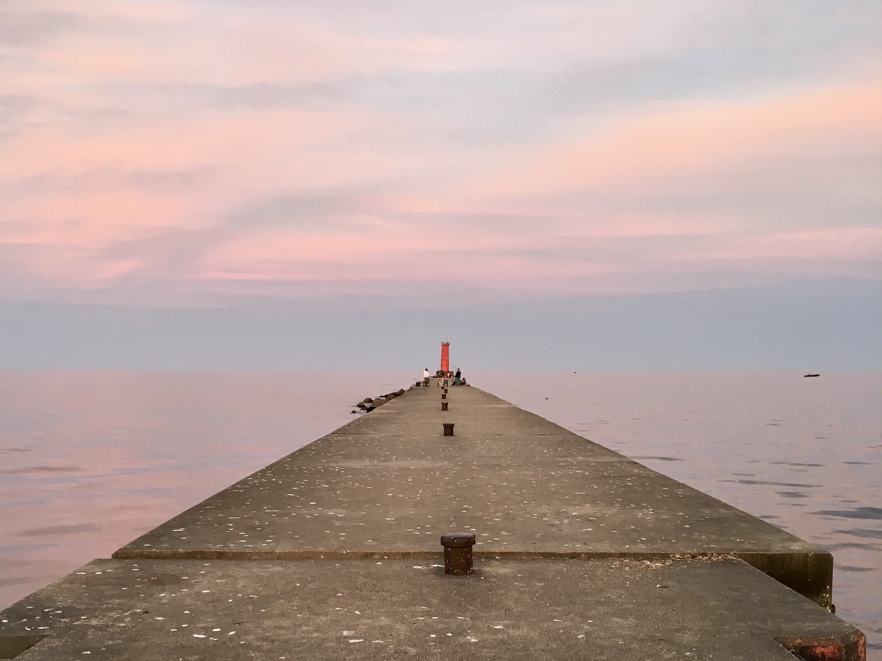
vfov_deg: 48.2
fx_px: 739
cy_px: 330
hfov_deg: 61.7
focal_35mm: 29
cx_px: 441
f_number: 2.2
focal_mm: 4.15
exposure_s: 1/30
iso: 64
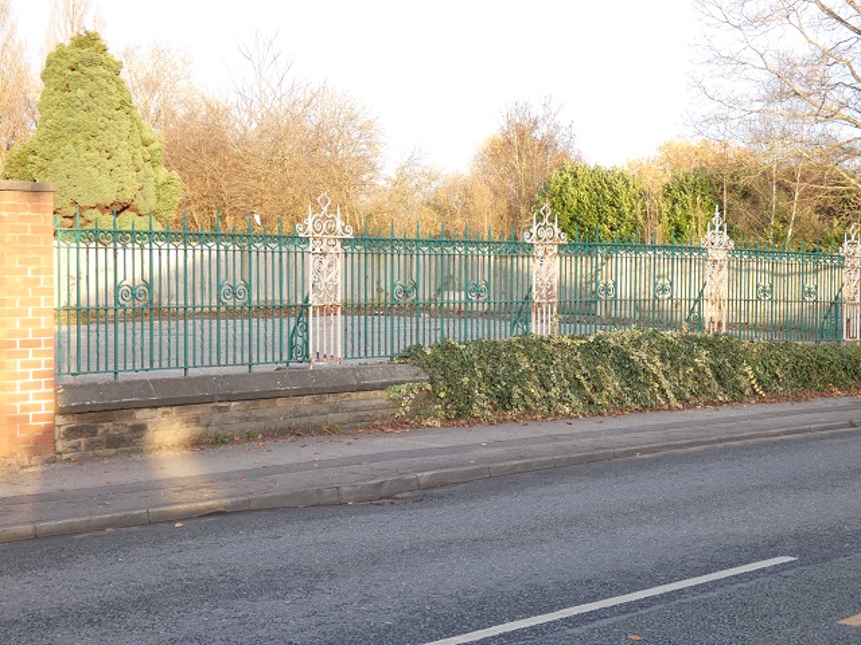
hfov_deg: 29.4
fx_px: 1642
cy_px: 322
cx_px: 430
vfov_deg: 22.3
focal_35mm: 66
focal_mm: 11.9
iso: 160
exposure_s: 1/80
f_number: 4.2
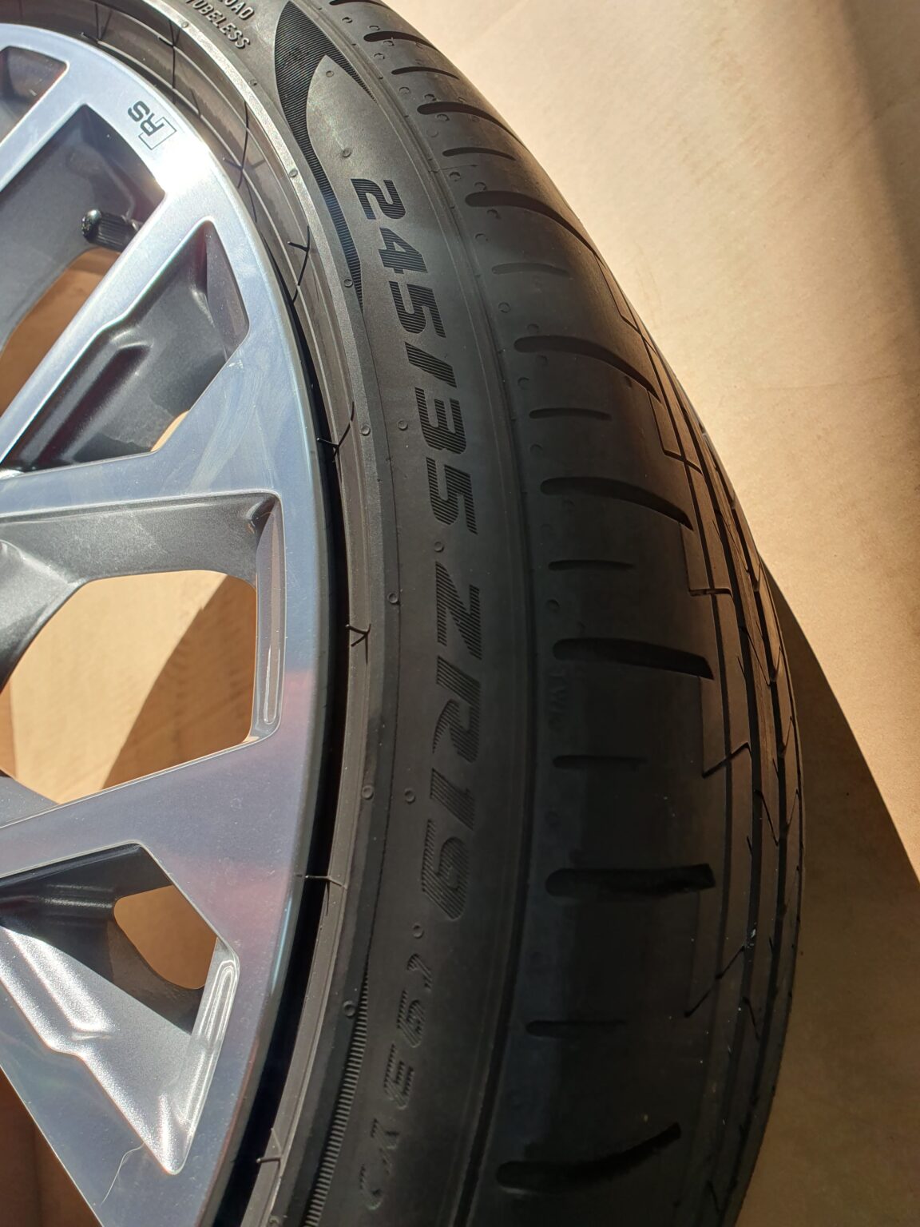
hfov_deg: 53.1
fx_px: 921
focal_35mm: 26
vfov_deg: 67.3
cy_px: 614
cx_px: 460
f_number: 2.4
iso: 50
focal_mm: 4.32
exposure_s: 1/191
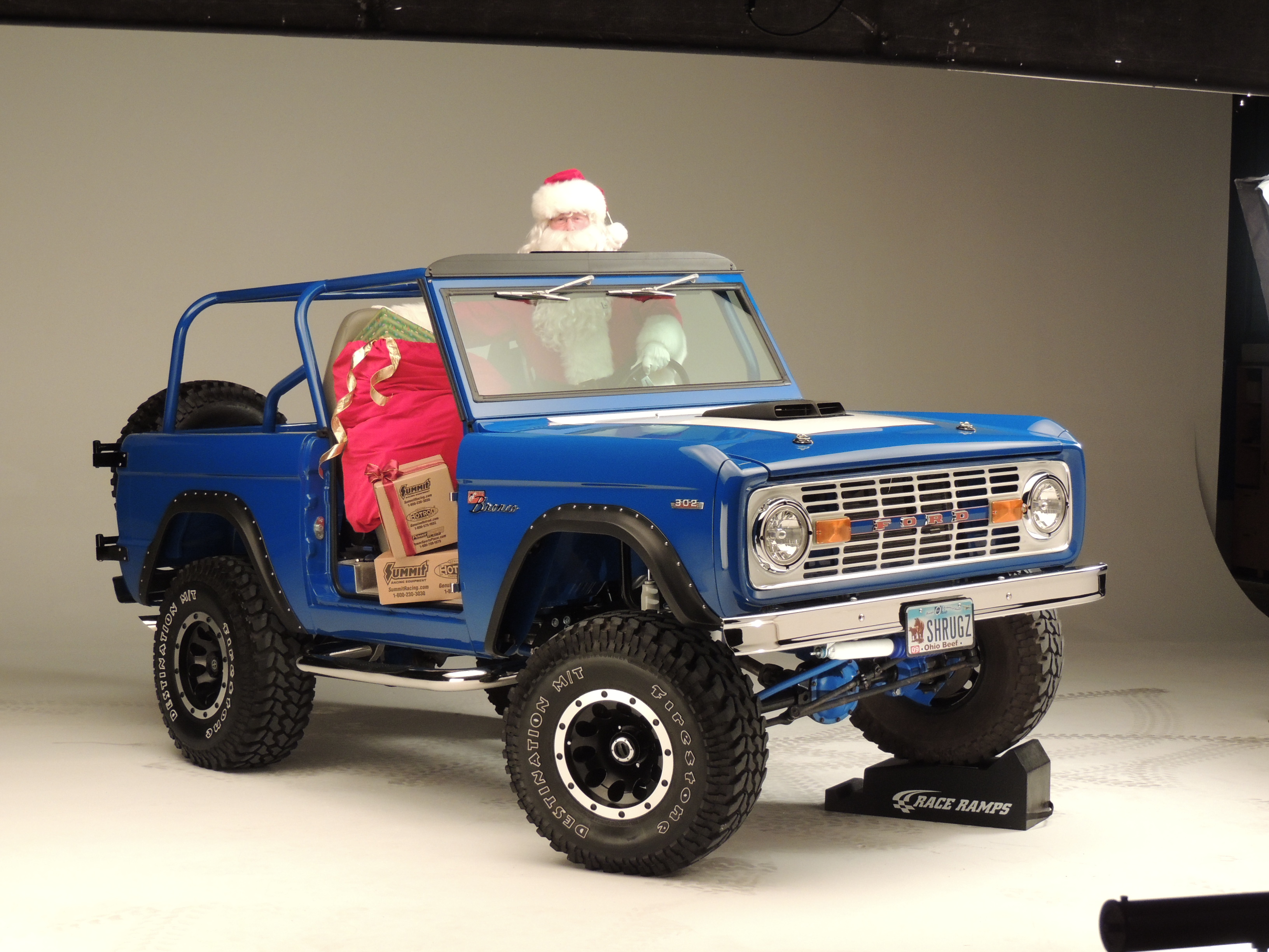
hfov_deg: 27.8
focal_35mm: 70
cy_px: 476
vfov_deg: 21.0
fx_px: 2566
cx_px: 634
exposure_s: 1/25
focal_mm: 12.4
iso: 400
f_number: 3.9
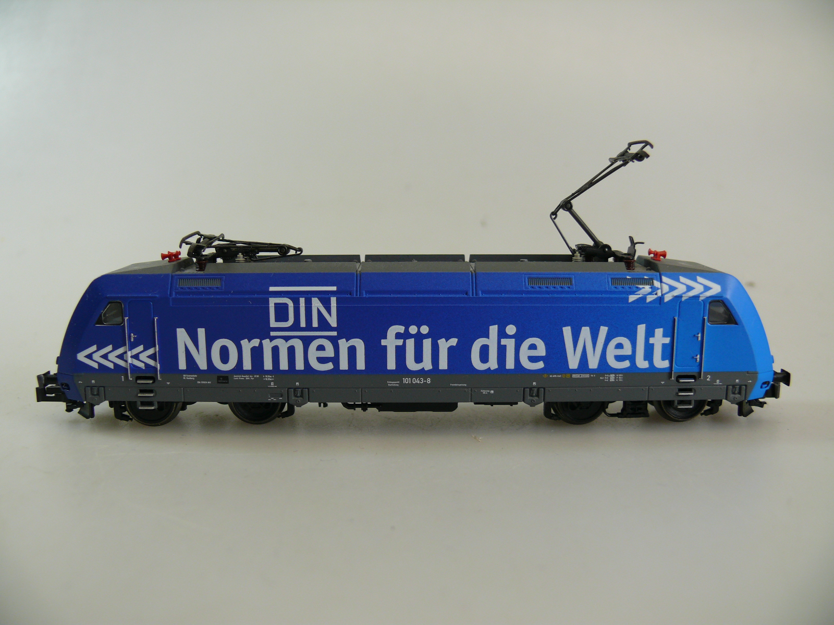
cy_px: 312
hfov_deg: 52.6
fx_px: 843
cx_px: 417
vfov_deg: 40.7
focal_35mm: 35
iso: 100
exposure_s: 1/100
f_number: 3.2
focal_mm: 7.4
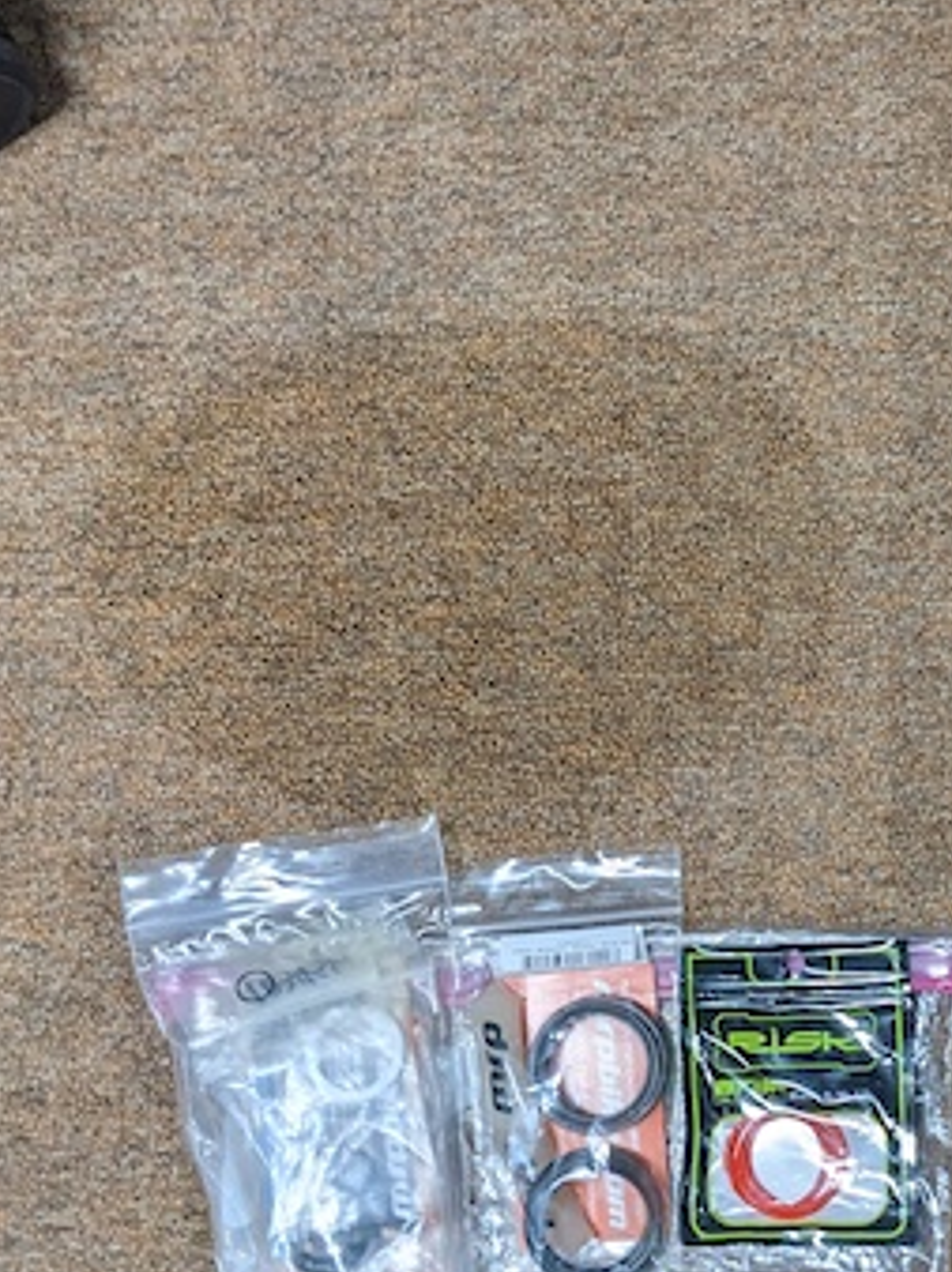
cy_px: 670
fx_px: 2350
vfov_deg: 30.3
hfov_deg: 21.7
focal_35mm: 64
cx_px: 1054
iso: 117
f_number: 1.73
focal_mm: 4.38
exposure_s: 1/40
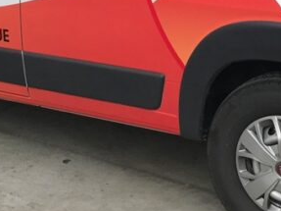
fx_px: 811
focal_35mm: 100
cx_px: 129
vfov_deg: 14.0
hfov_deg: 19.6
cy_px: -91
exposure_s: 1/977
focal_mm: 3.99
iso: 20
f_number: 1.8
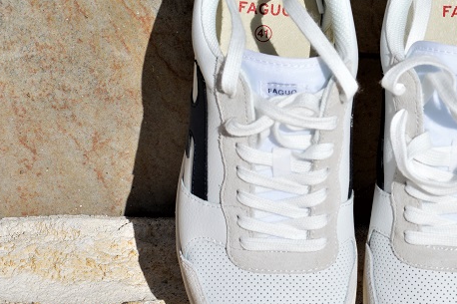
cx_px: 371
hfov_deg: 12.6
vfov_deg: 8.5
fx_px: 2055
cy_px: 153
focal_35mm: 162
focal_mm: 55
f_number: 11
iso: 100
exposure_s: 1/500
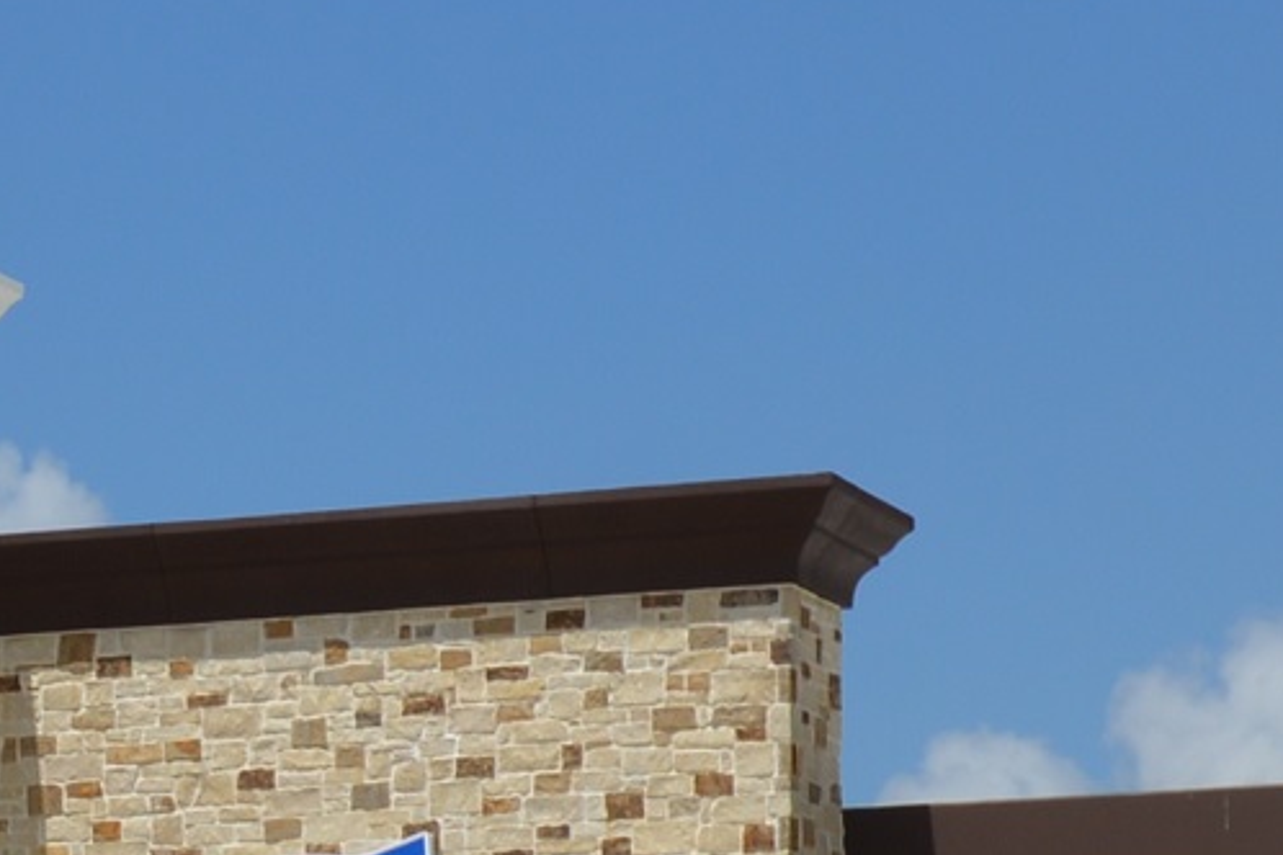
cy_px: 1592
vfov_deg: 5.8
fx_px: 8268
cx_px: -711
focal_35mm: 232
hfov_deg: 8.6
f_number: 10
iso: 100
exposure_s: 1/400
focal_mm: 32
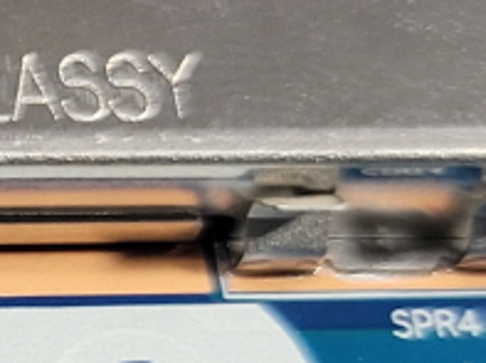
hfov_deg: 13.2
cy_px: 248
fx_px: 1668
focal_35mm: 119
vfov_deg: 12.4
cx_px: -614
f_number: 1.8
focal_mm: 5.4
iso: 50
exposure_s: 1/120
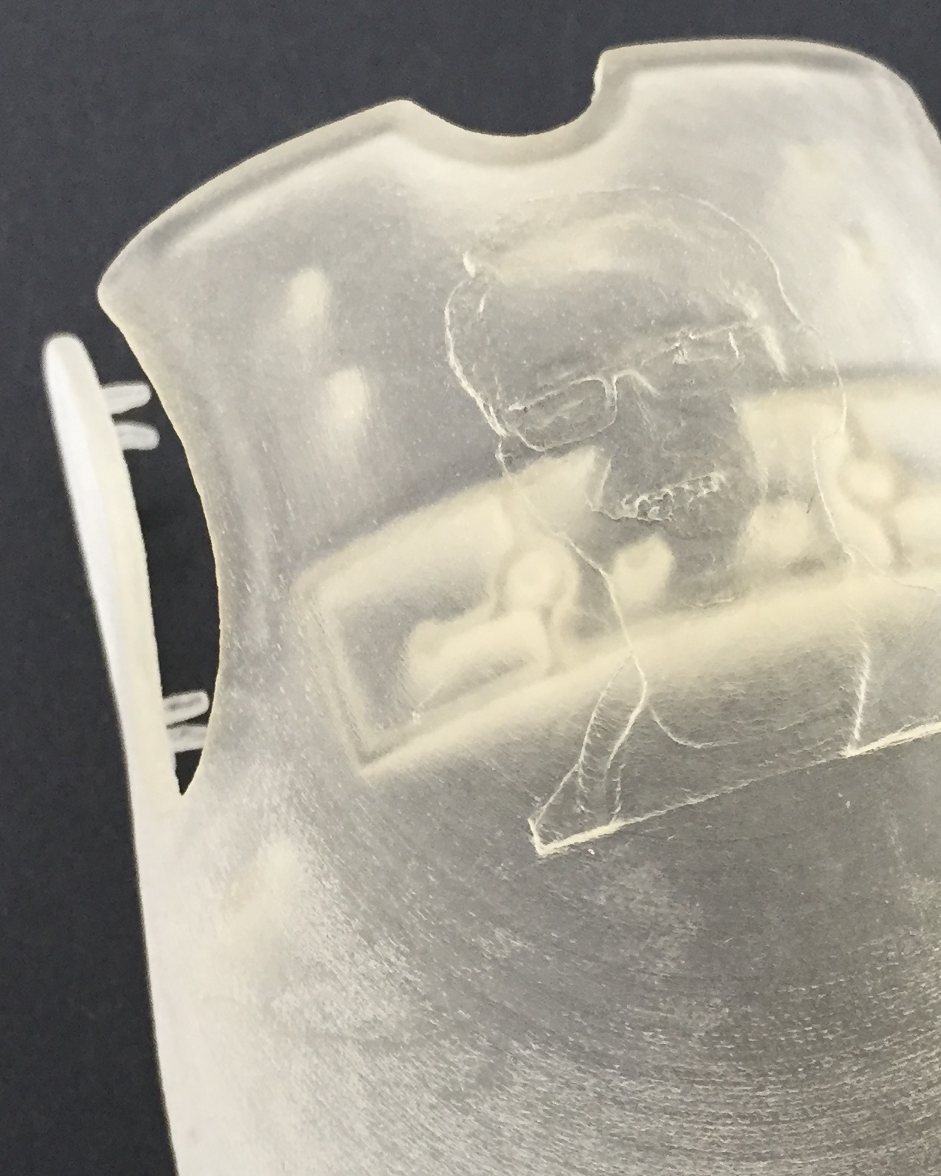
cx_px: 483
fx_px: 2054
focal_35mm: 59
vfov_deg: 31.6
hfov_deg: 25.8
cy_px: 819
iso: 125
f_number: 2.2
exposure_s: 1/30
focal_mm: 4.15
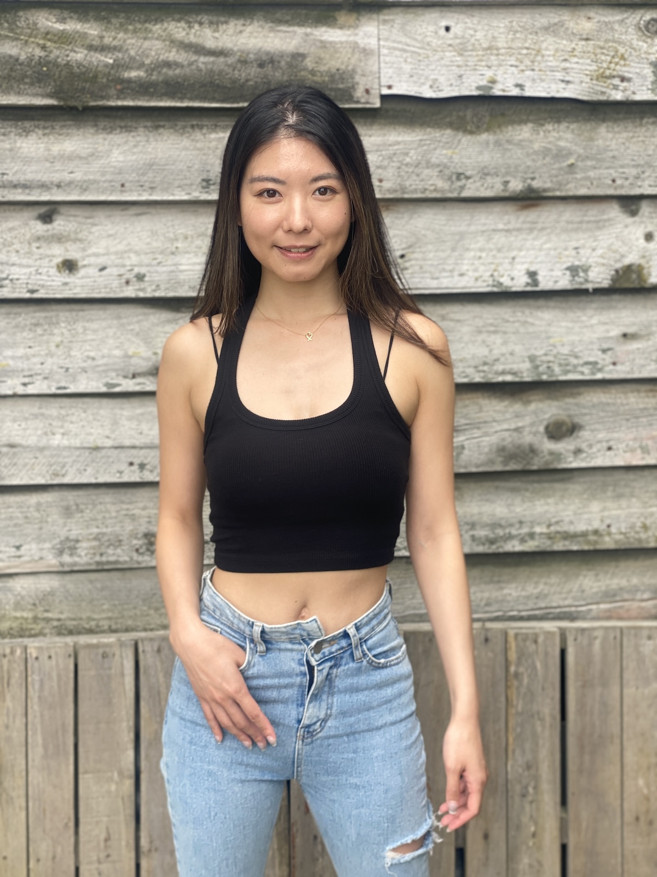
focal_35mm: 52
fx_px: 1316
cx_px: 328
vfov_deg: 36.8
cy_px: 438
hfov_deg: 28.0
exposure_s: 1/190
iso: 20
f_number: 2
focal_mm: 6
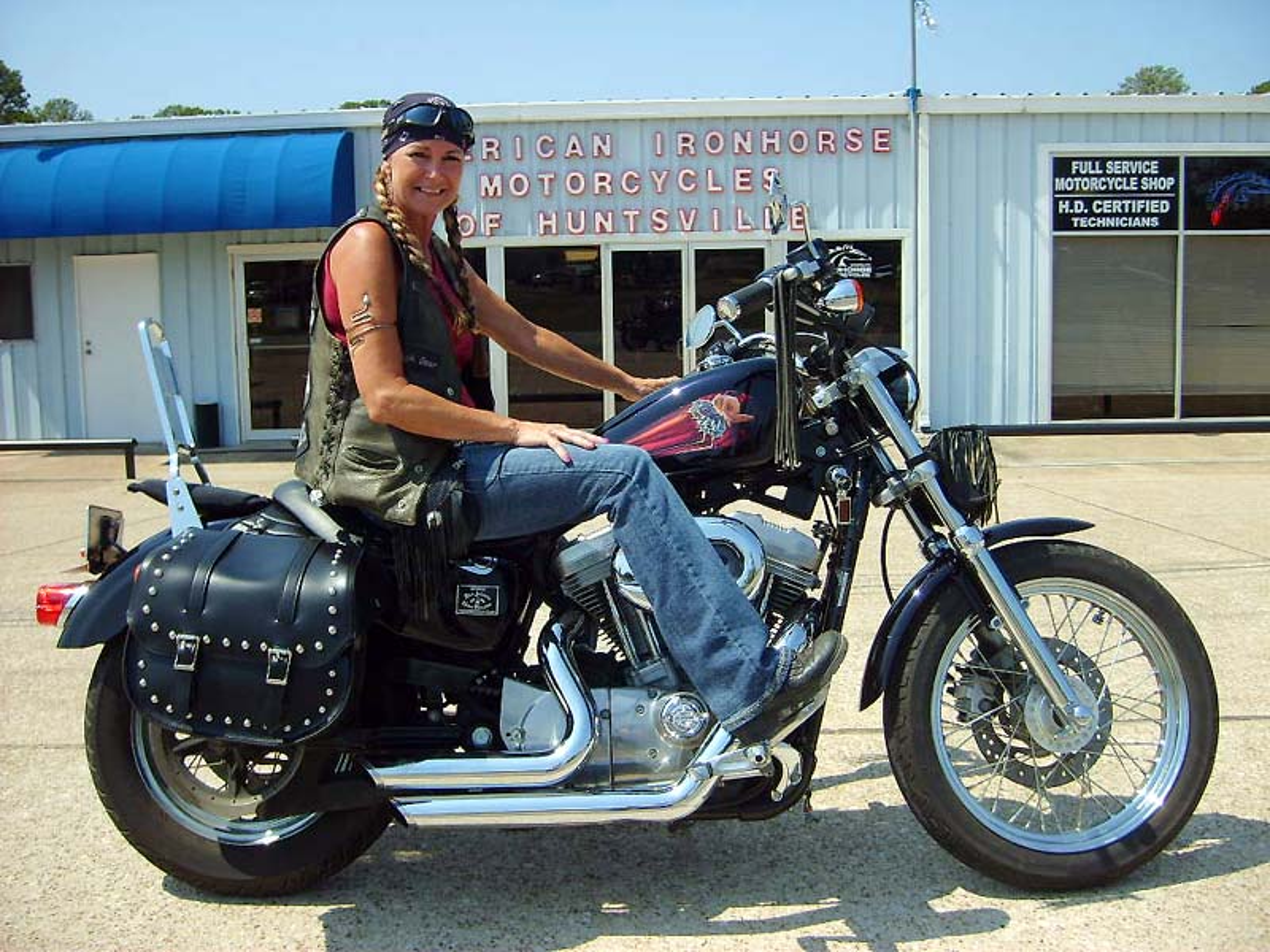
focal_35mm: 35
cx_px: 635
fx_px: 1284
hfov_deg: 52.6
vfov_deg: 40.7
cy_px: 476
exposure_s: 1/180
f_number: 7.1
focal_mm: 5.8
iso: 50
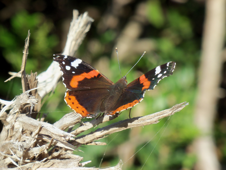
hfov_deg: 9.0
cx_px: 113
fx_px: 1436
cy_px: 85
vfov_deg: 6.8
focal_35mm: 220
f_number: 5.7
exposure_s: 1/160
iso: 80
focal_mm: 39.4
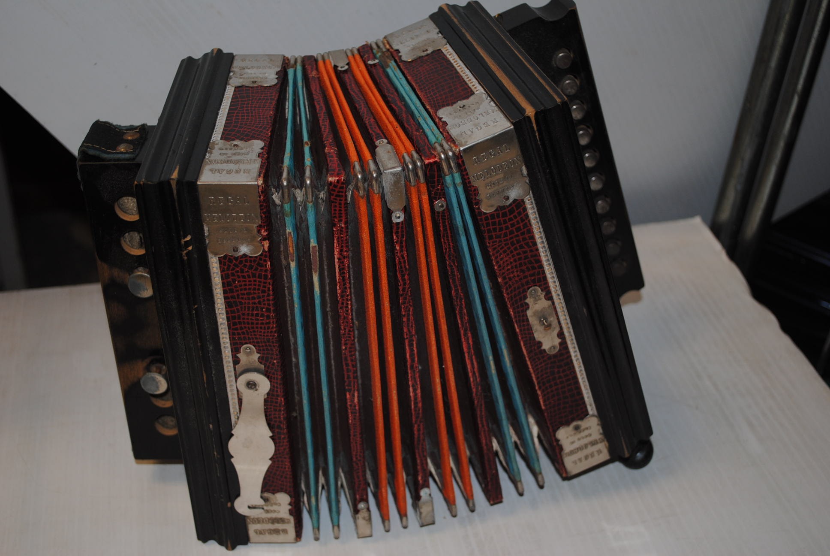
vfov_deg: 28.2
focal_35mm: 48
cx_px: 415
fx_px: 1108
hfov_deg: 41.1
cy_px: 278
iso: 200
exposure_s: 1/60
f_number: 4.8
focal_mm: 32
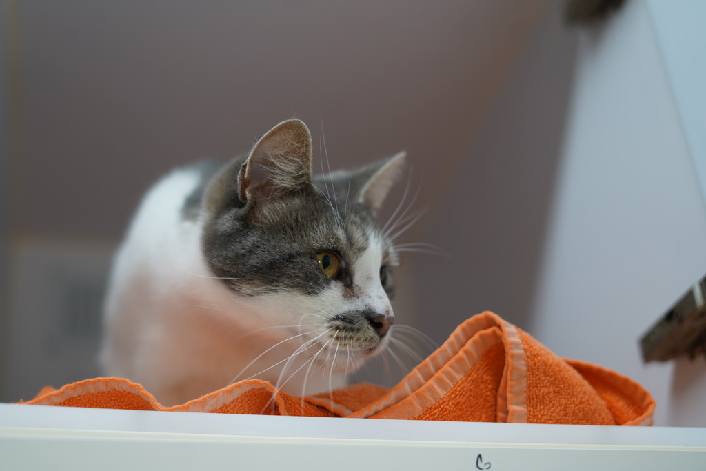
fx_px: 981
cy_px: 236
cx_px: 353
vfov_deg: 27.0
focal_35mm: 50
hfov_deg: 39.6
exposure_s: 1/60
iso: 100
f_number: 2.2
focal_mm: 50
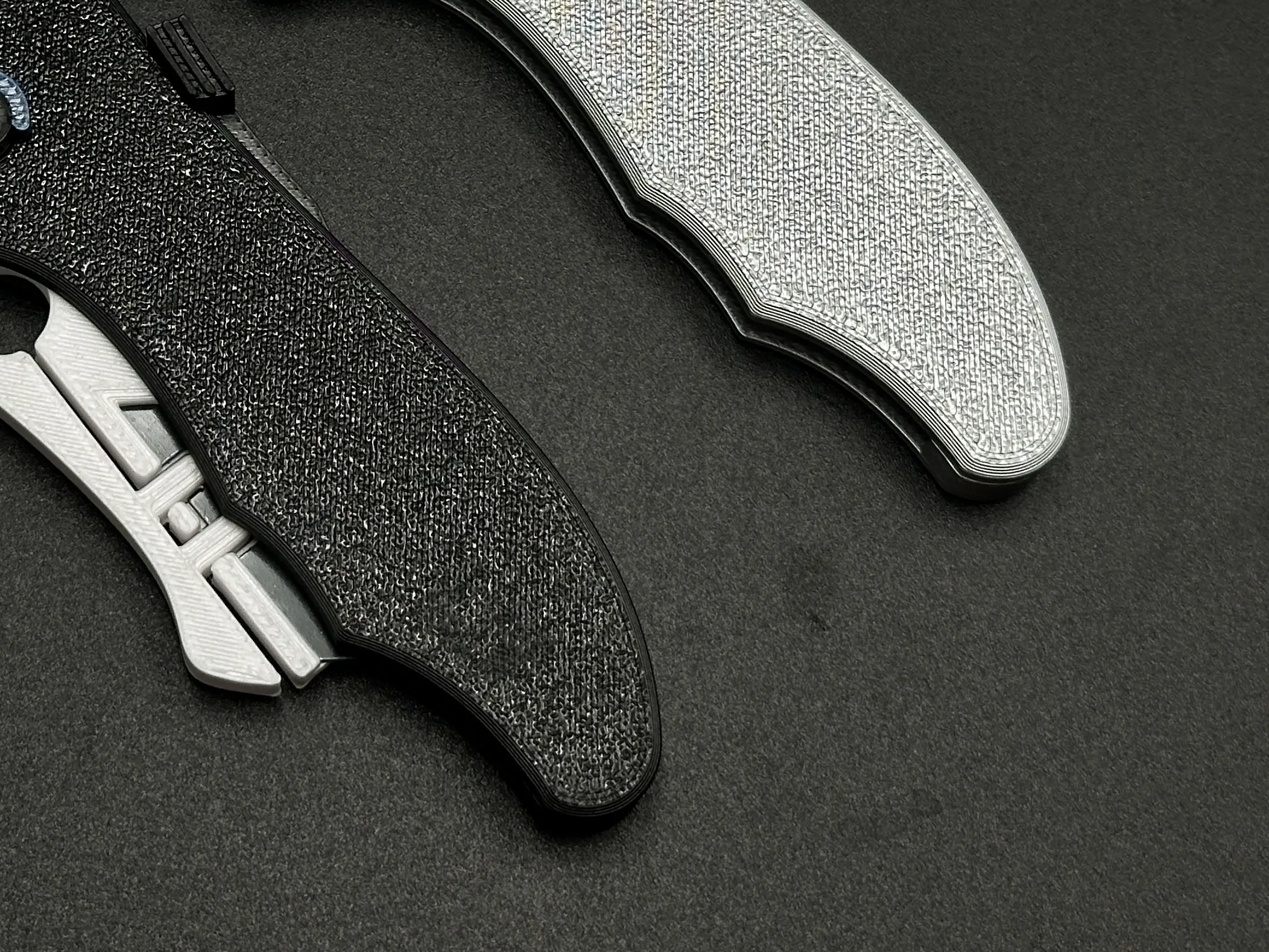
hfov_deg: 21.1
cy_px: 52
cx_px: 321
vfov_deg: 15.8
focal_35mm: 92
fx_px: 3373
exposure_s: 1/279
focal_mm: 6.86
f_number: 1.78
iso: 64
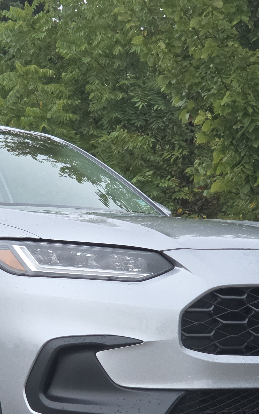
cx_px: -34
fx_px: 1785
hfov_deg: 8.2
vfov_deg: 13.2
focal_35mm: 158
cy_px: 299
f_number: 2.4
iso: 50
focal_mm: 7.9
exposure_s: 1/414
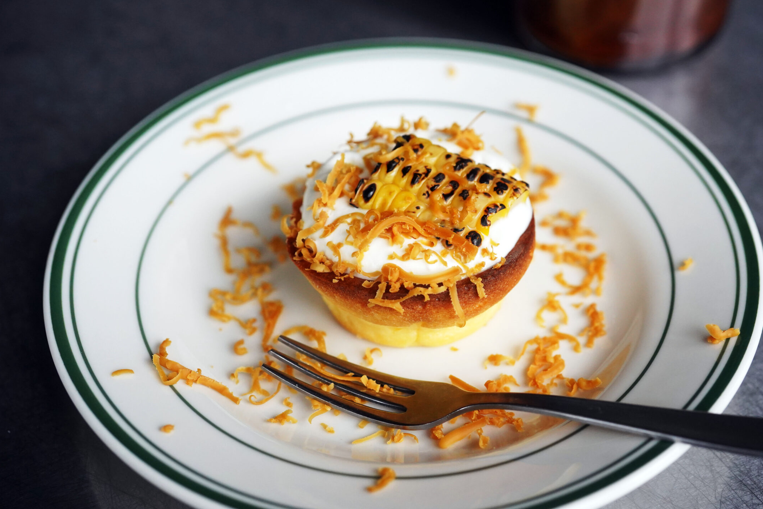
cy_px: 250
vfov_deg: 22.6
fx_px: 1272
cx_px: 425
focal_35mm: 60
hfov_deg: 33.4
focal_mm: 50
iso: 2500
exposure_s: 1/1000
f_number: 4
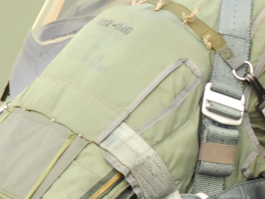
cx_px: 588
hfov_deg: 4.2
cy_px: 112
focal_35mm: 460
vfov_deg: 3.2
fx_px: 3520
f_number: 8
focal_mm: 55
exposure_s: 1/160
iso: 400
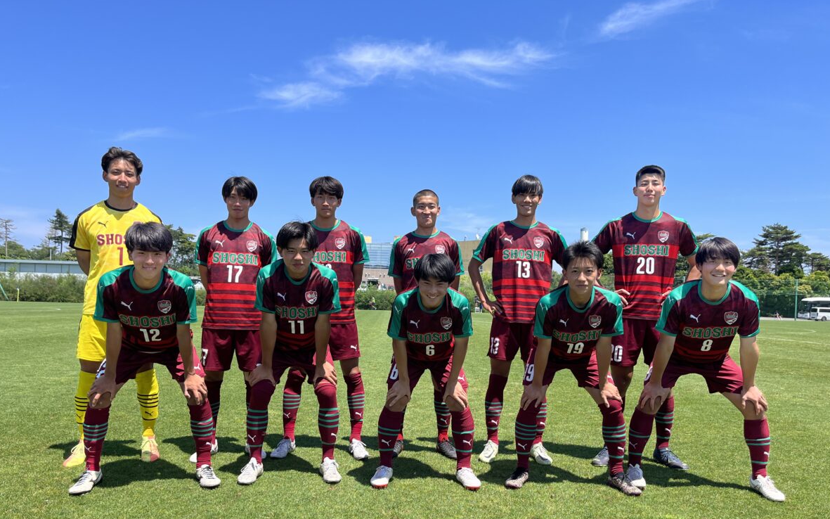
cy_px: 312
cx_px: 415
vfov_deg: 44.3
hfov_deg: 66.5
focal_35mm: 28
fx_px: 633
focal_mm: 5.1
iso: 50
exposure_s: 1/2410
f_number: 1.6
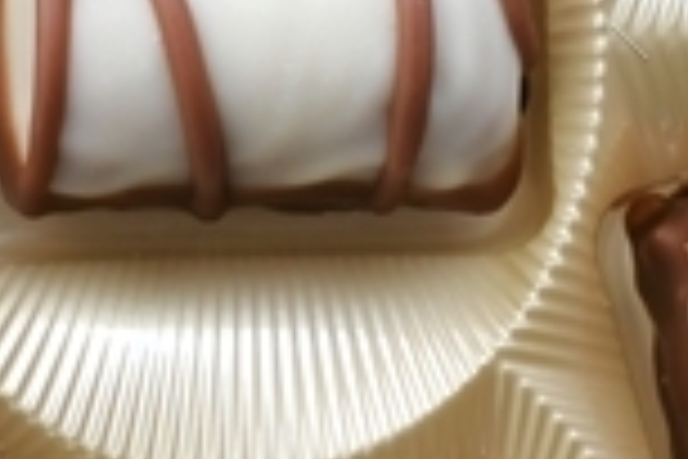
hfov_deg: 8.9
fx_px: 4414
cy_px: 520
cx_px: 202
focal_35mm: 231
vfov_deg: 5.9
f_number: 8
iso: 320
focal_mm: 40
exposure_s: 1/125
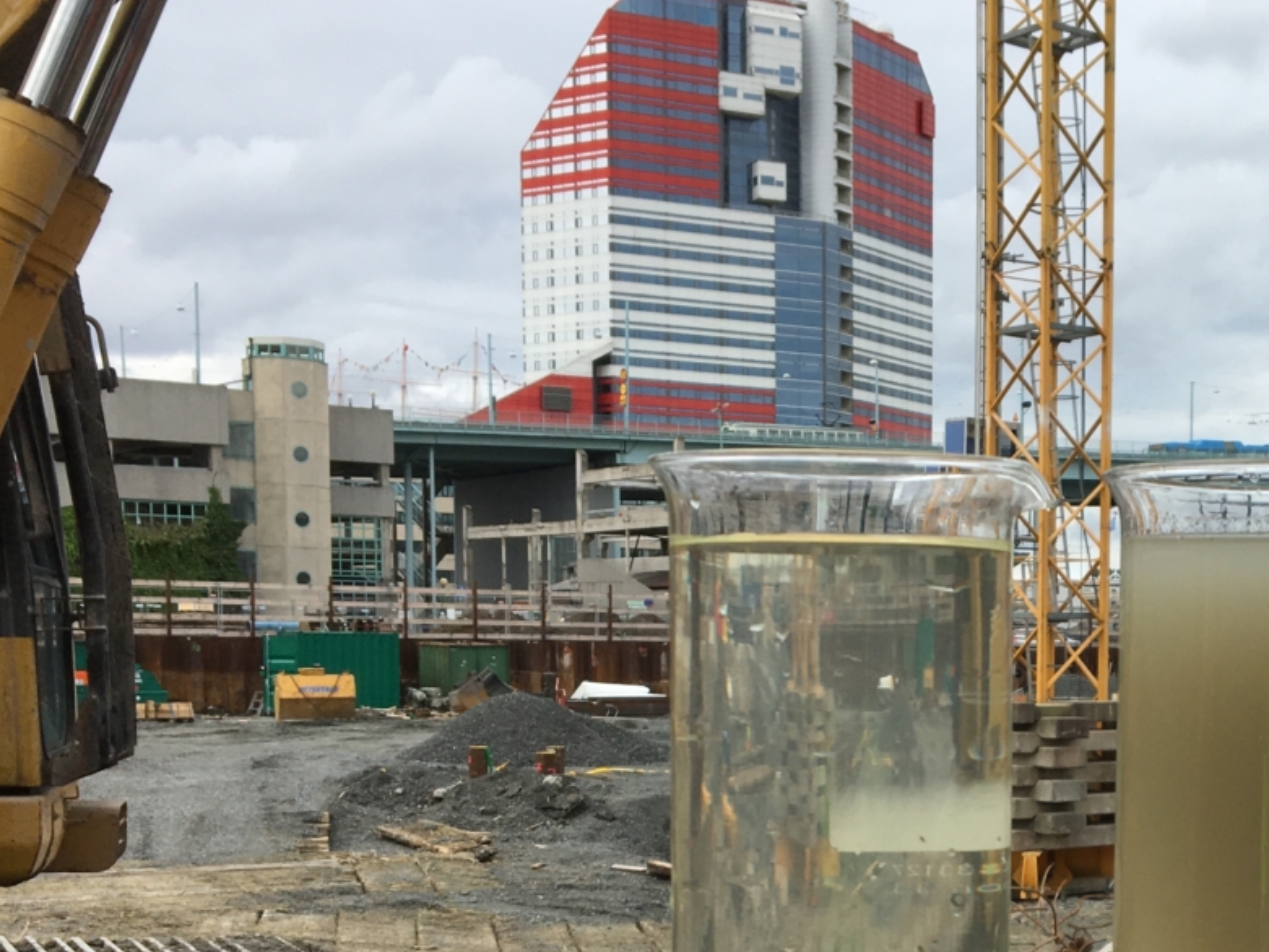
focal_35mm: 57
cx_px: 1098
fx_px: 2090
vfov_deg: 25.0
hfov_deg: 32.4
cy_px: 822
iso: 25
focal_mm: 4.15
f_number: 2.2
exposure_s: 1/1115
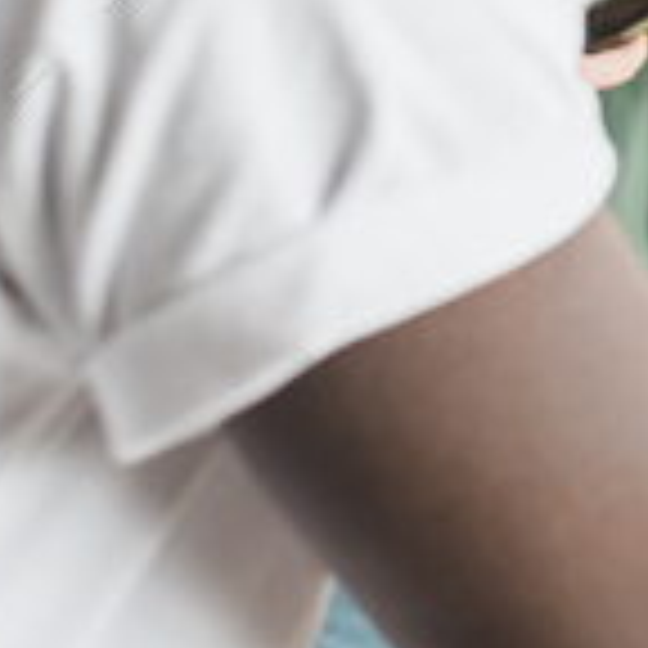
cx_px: 1044
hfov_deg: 13.3
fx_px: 2584
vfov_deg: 14.0
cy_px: -68
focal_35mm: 122
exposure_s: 1/500
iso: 800
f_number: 3.2
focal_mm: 35
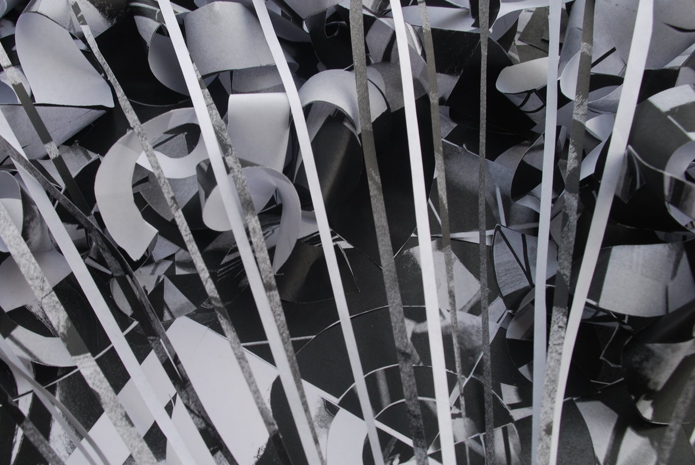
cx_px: 308
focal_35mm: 43
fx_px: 831
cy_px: 246
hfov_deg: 45.3
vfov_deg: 31.3
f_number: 8
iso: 160
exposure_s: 1/60
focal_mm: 24
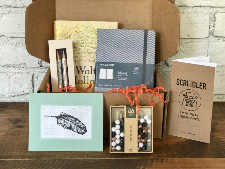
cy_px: 84
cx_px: 112
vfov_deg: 25.7
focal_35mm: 57
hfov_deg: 33.8
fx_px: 370
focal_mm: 6.6
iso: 50
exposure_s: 1/60
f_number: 2.8
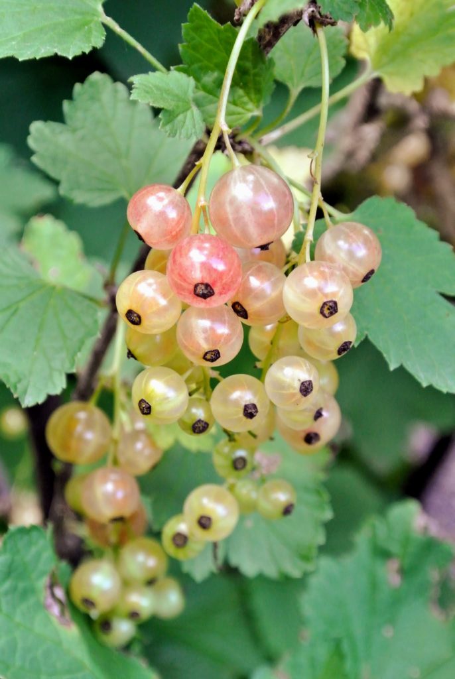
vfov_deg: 25.0
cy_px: 340
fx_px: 1530
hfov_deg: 16.9
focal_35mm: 81
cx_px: 228
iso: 800
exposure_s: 1/100
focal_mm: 30
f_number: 5.6
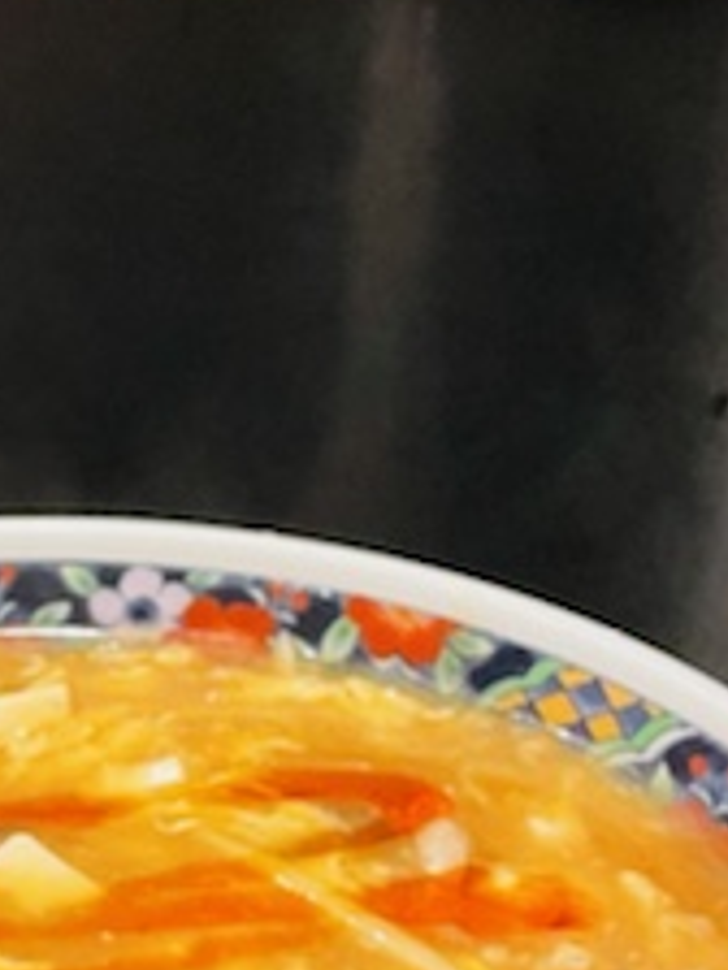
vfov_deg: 20.2
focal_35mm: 93
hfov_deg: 15.7
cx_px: 91
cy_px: 1044
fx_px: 2608
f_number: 1.6
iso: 250
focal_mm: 4.2
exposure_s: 1/50
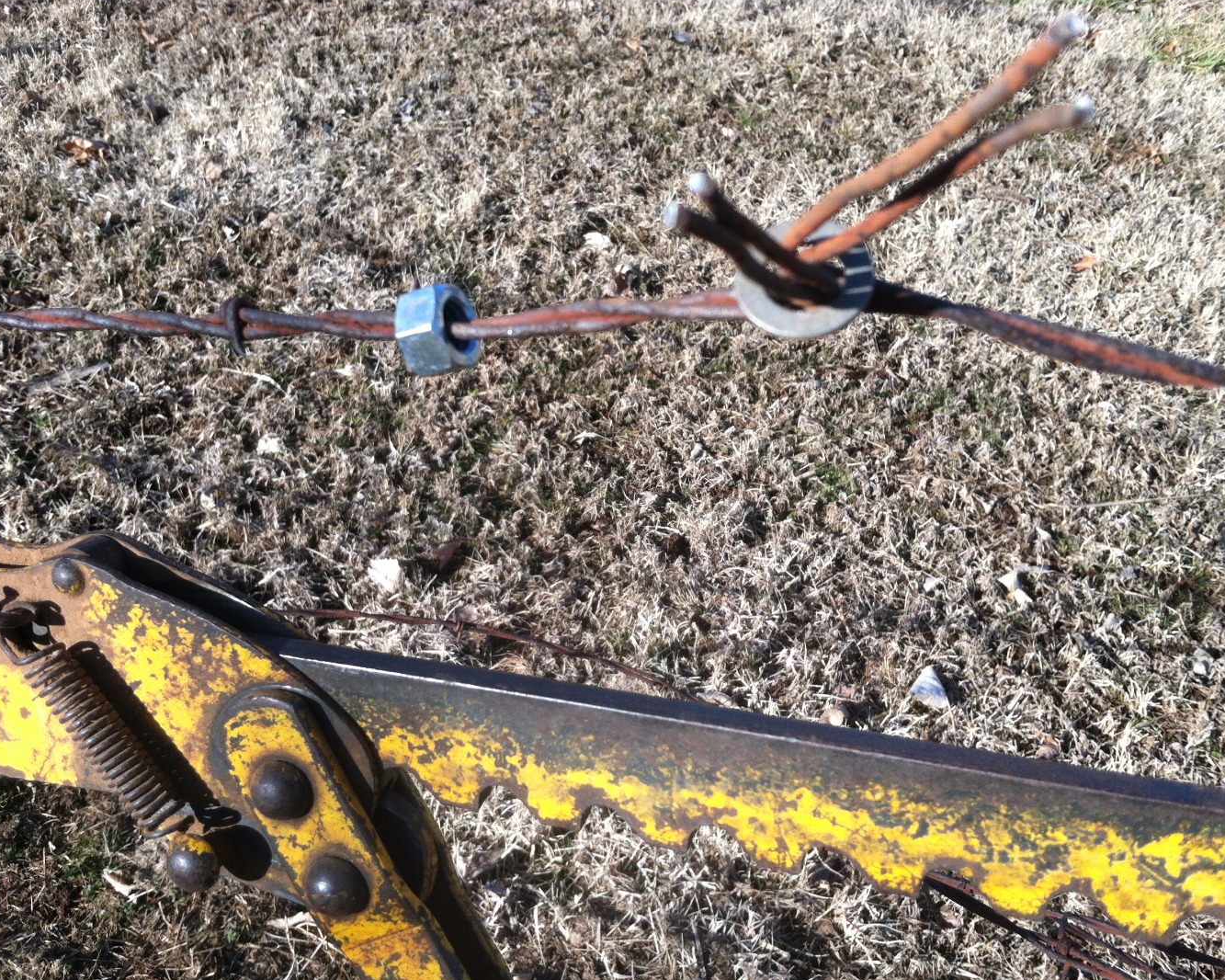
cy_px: 488
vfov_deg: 40.1
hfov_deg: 49.1
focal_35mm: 37
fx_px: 1341
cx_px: 627
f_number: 2.8
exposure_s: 1/600
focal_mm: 3.85
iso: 80
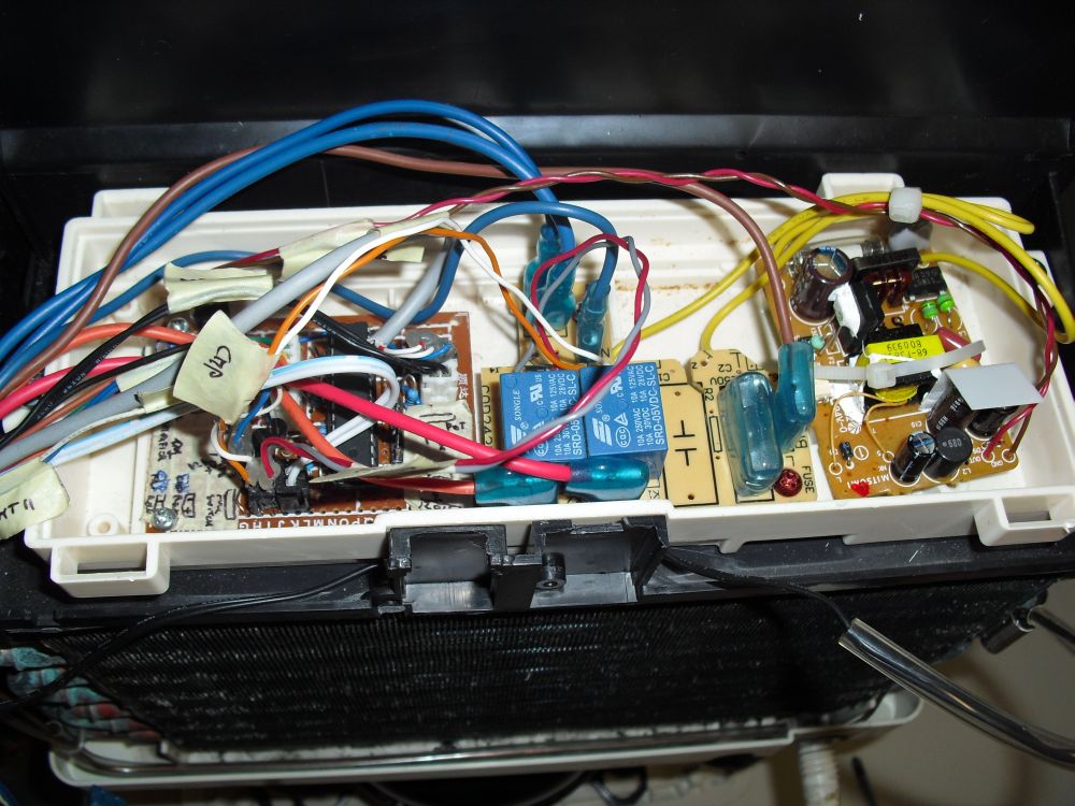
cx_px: 538
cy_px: 403
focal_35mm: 36
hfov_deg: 51.4
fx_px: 1118
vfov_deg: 39.7
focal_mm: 6.3
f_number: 3.1
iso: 100
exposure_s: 1/60
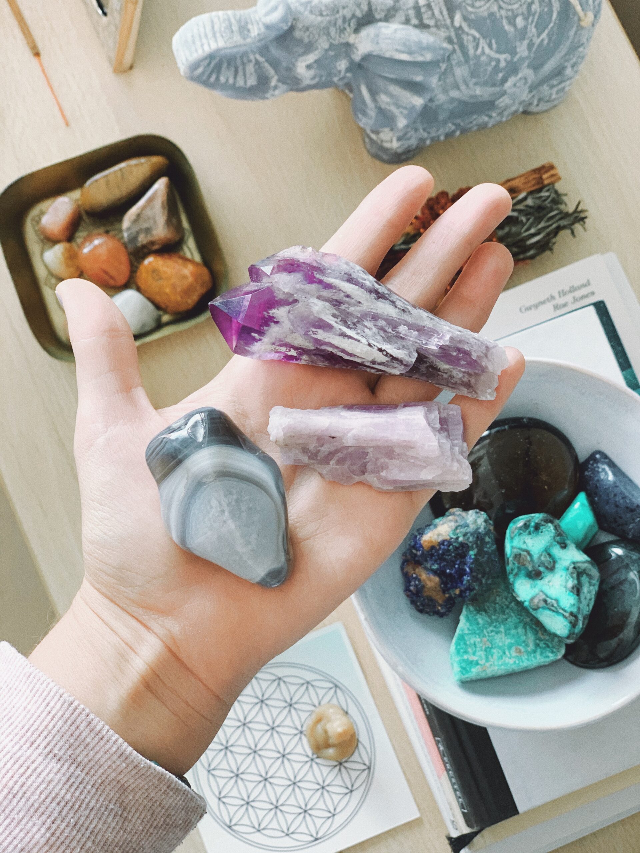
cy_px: 426
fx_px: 1282
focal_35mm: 52
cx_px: 320
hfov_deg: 28.0
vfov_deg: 36.8
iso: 125
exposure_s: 1/60
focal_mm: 6
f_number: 2.4
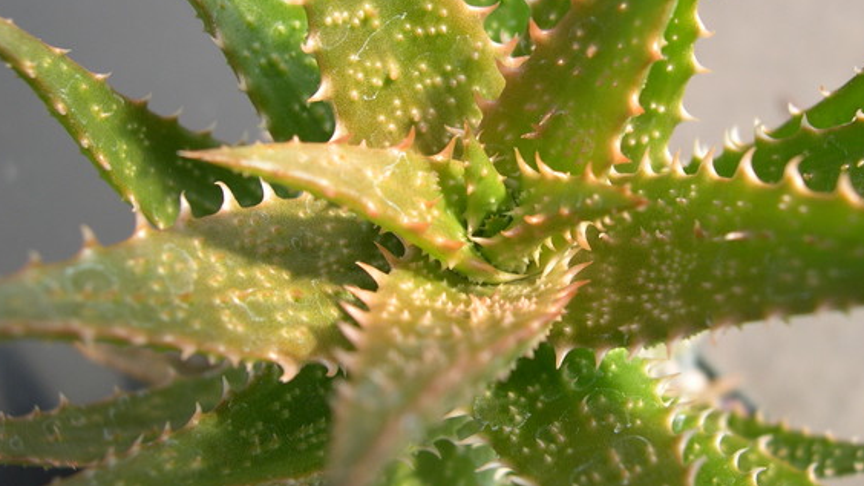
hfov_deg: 43.7
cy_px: 176
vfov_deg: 25.3
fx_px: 1077
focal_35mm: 47
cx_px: 470
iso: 100
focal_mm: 8
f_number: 2.8
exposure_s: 1/543
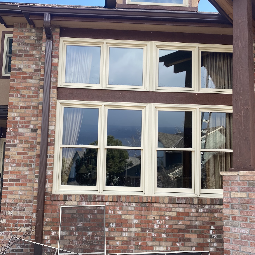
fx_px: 283
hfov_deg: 48.4
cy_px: 156
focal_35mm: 34
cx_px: 124
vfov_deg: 48.1
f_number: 1.8
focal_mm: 4.25
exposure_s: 1/352
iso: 32
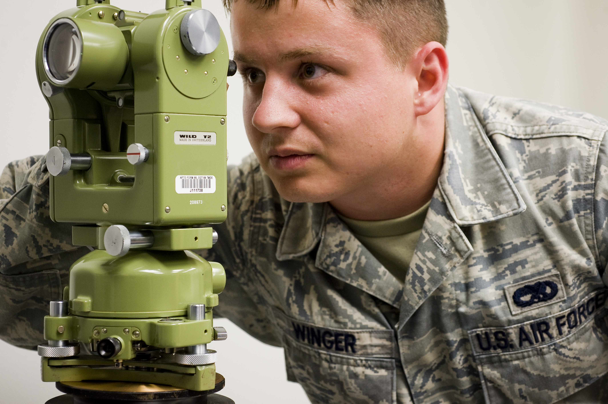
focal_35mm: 60
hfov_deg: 33.4
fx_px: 1013
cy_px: 202
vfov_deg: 22.6
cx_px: 304
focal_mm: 60
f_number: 8
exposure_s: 1/40
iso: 1600
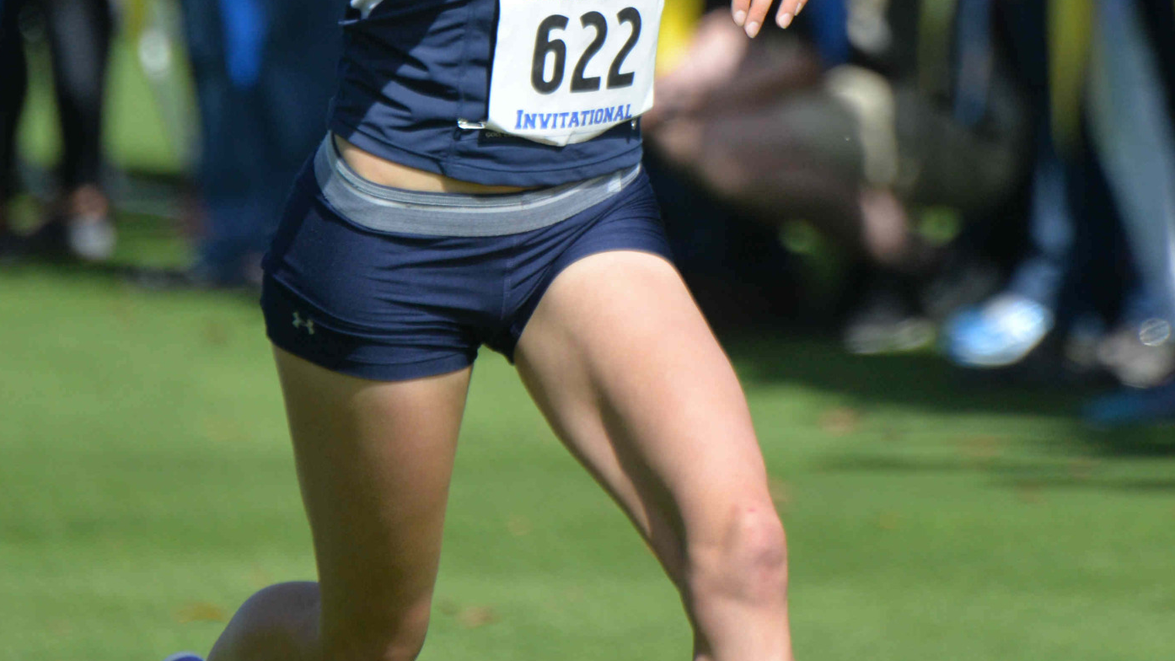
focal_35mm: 902
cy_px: -16
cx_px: 722
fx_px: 28102
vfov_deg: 1.3
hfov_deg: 2.4
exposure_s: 1/2500
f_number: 5.6
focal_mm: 400
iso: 800
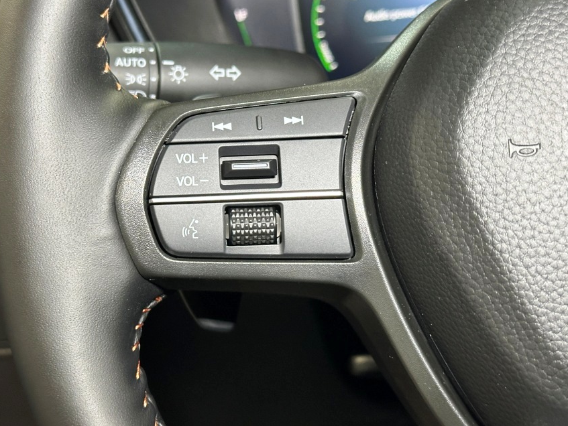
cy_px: 181
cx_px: 248
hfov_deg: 33.2
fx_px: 952
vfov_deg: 25.2
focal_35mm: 58
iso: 400
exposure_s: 1/40
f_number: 1.78
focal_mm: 6.86
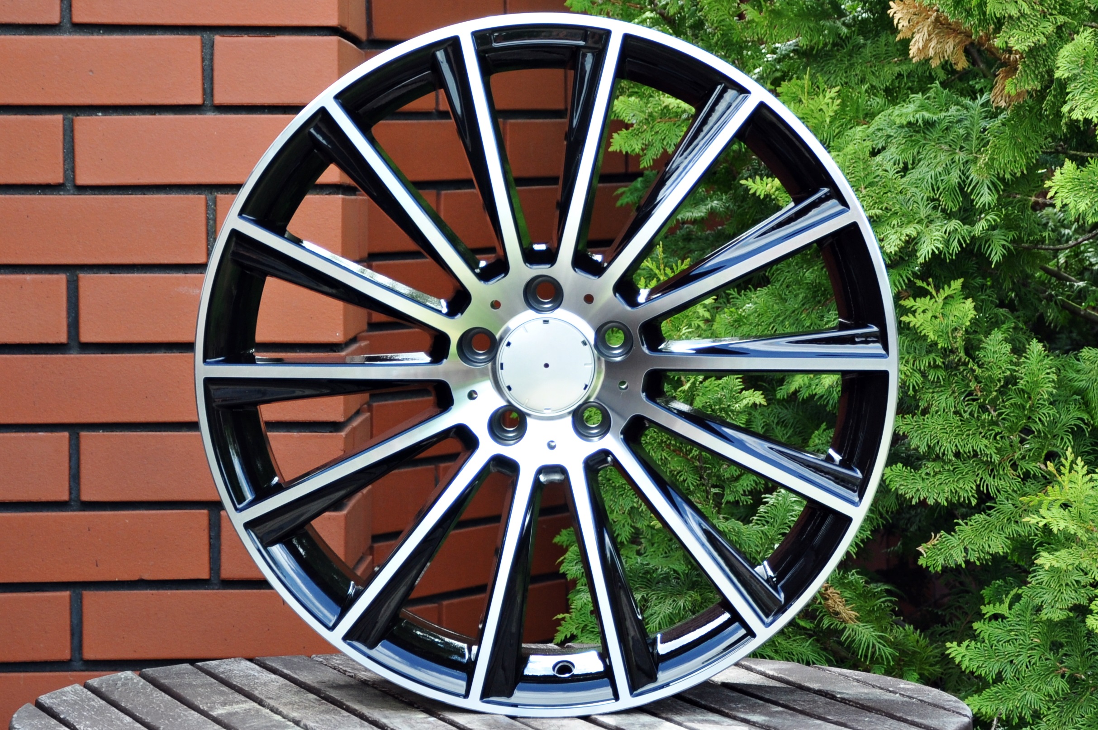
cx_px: 549
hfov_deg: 27.0
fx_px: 2285
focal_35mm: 75
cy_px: 365
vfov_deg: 18.1
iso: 250
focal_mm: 50
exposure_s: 1/125
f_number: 5.6
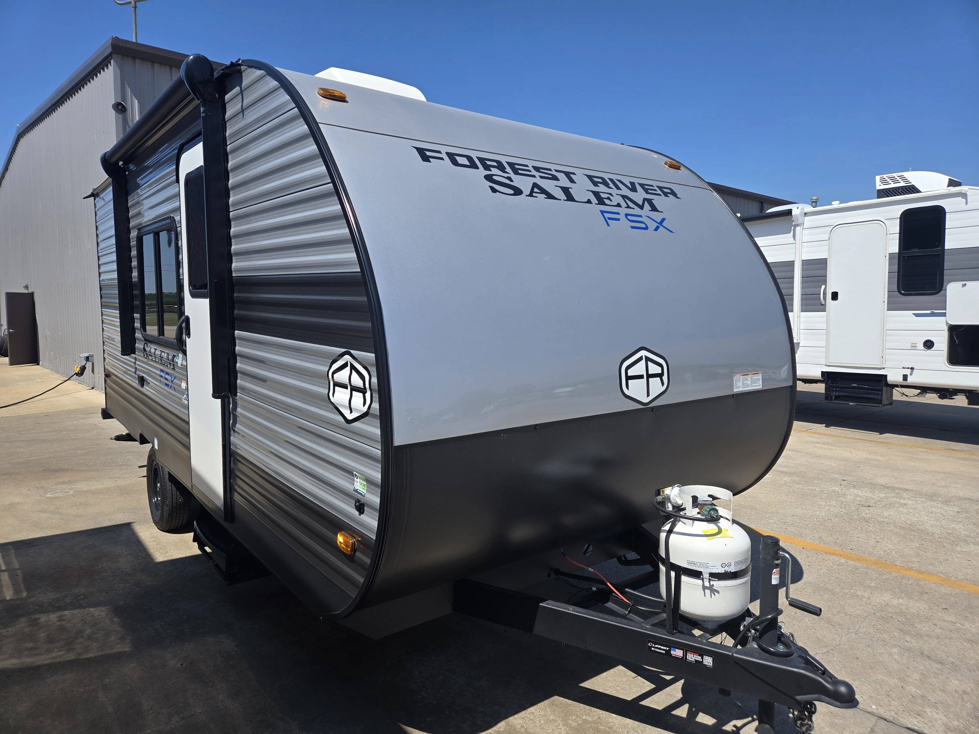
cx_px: 490
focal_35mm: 23
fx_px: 650
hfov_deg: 73.9
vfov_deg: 58.9
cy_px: 367
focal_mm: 5.4
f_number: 1.8
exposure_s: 1/1994
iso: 25
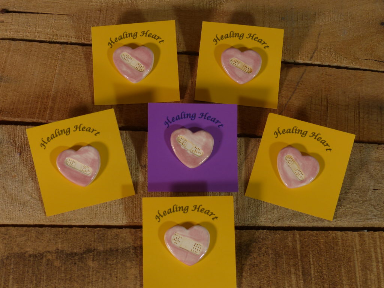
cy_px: 144
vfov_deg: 19.6
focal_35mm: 75
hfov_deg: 26.0
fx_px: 832
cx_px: 192
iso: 100
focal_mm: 13.5
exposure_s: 1/13
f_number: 4
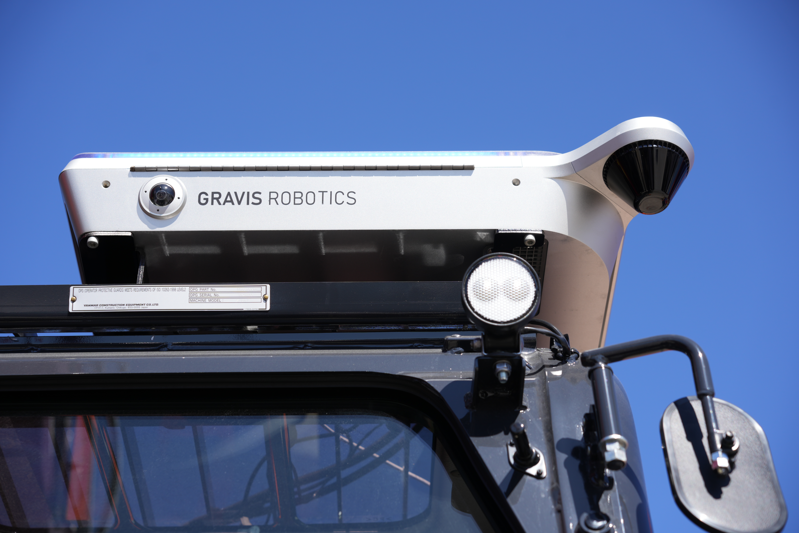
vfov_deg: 19.5
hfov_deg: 28.8
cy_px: 266
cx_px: 400
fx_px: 1553
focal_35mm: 70
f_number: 4.5
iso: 100
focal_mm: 70
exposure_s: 1/640
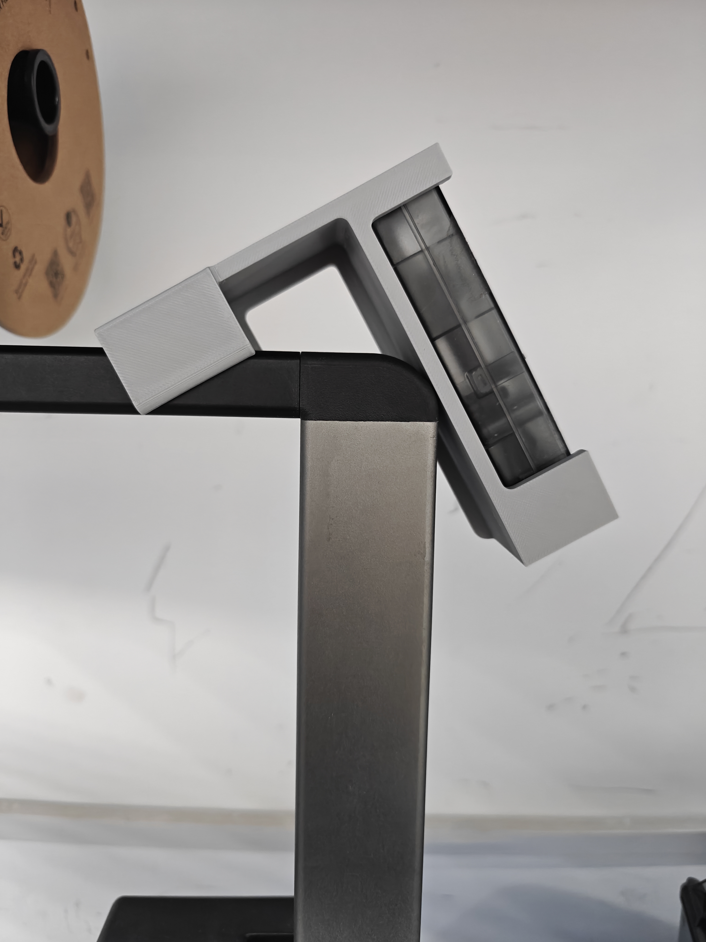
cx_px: 353
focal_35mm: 23
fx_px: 625
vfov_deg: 73.9
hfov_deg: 58.9
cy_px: 471
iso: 2500
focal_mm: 6.06
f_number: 1.6
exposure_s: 1/33
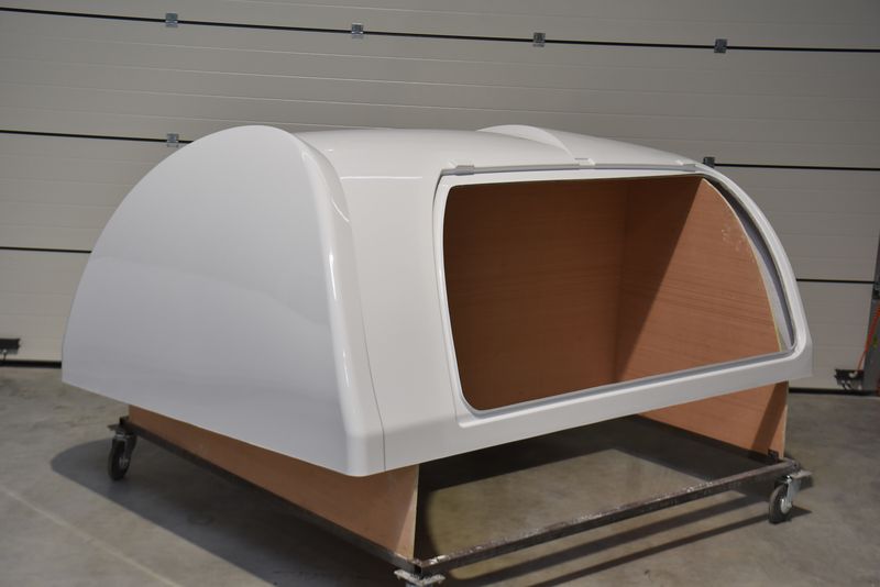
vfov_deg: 24.2
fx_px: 1369
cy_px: 294
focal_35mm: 56
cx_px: 440
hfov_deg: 35.6
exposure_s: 1/125
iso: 1250
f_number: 5.6
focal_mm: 56
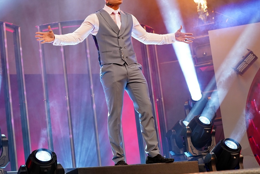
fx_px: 715
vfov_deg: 13.8
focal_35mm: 99
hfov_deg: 20.6
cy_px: 60
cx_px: 117
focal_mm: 70
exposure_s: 1/1000
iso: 1250
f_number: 2.8
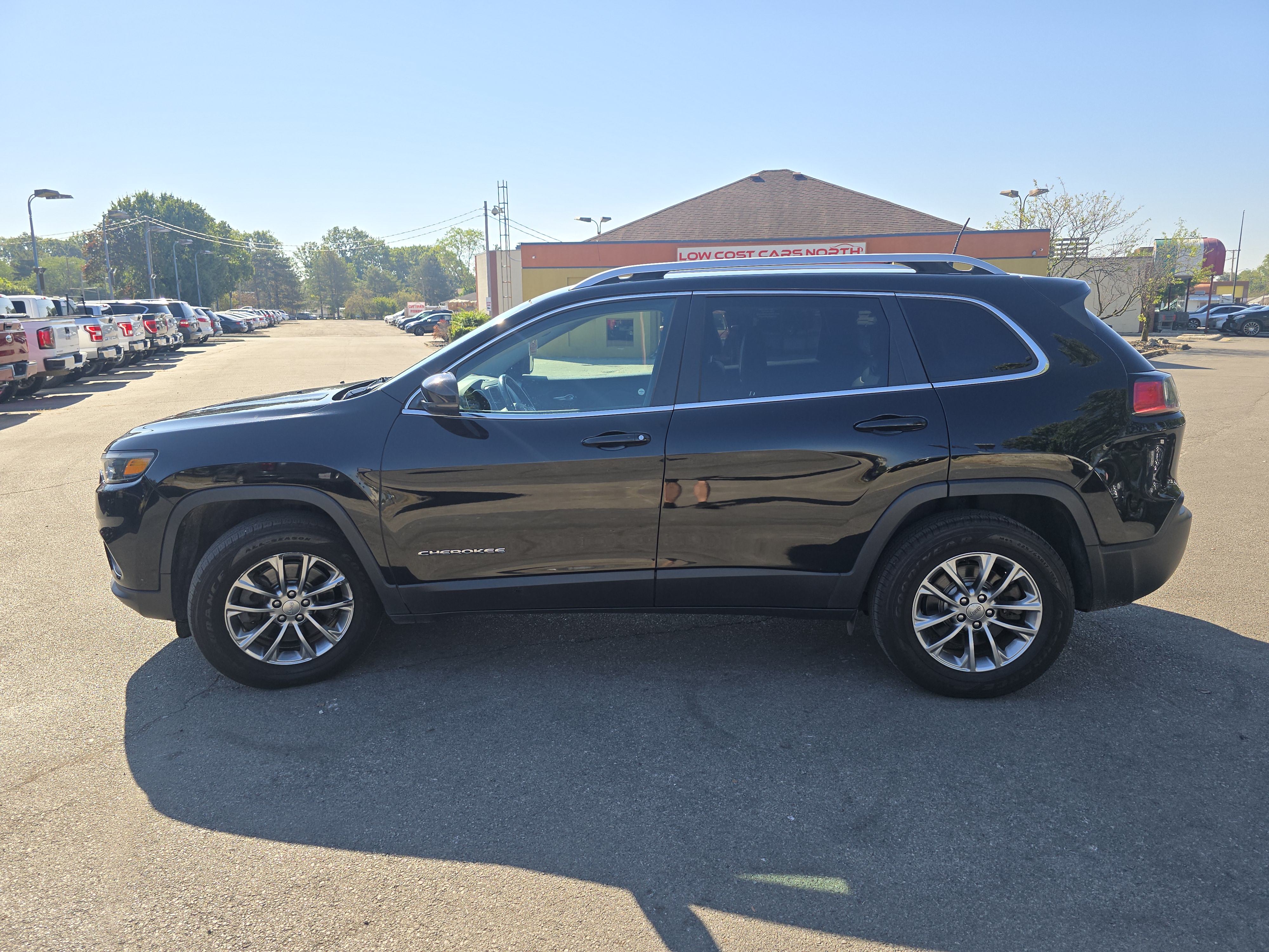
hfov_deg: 73.9
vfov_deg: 58.9
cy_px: 476
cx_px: 634
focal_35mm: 23
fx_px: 843
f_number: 1.7
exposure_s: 1/675
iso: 12
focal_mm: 6.3
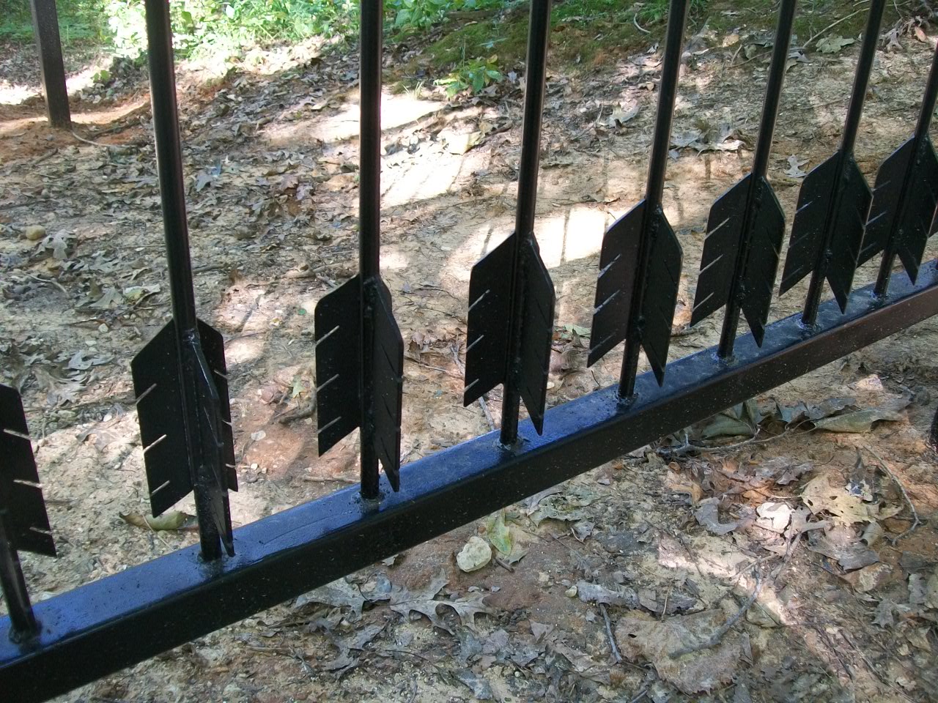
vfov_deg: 39.7
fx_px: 976
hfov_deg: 51.4
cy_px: 352
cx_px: 469
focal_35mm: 36
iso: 136
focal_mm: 6
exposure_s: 1/30
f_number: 2.7
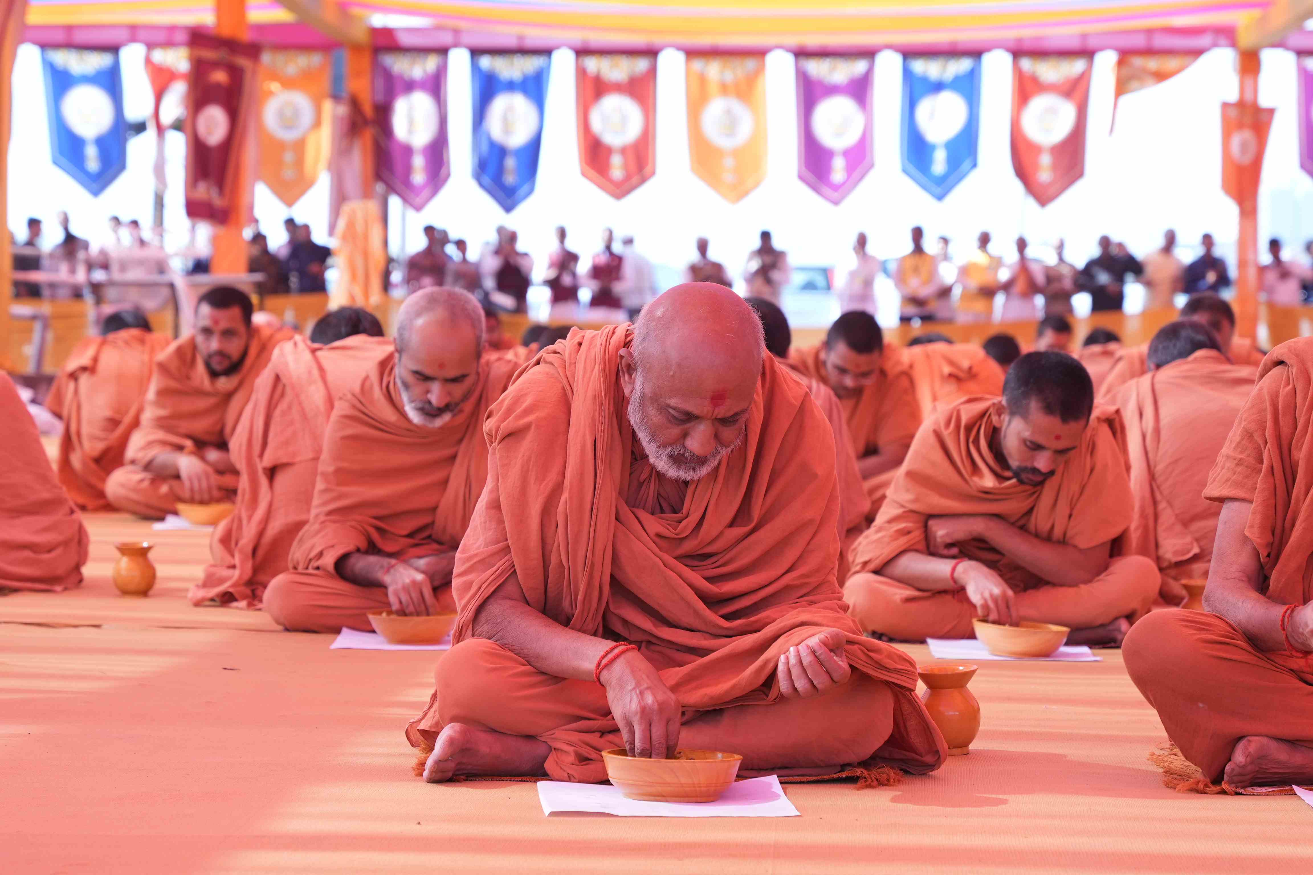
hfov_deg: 19.5
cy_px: 438
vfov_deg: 13.0
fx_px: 3829
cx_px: 656
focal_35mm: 105
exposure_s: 1/200
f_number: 4.5
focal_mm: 70
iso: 200
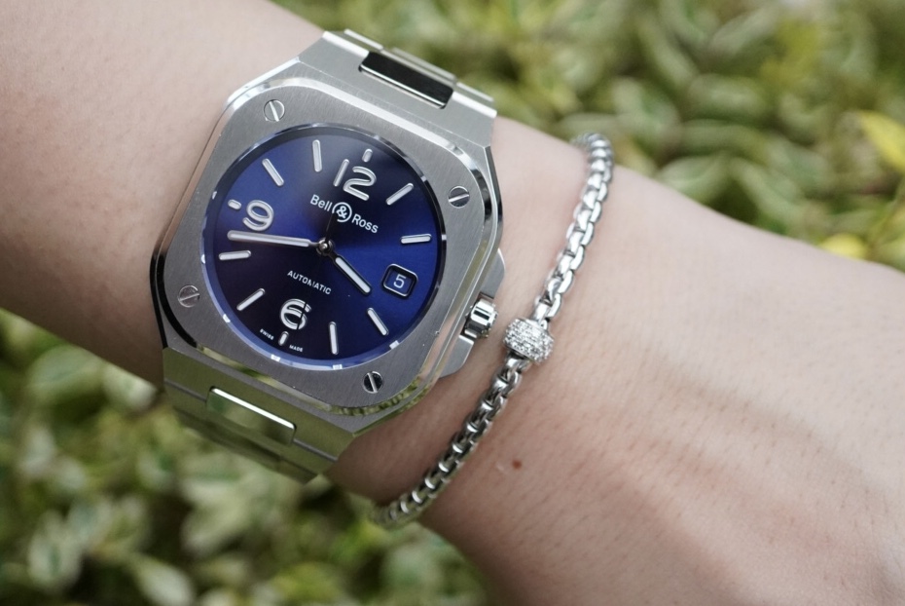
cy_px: 303
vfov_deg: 29.9
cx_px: 452
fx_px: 1132
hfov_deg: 43.6
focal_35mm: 45
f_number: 3.5
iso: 2000
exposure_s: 1/3200
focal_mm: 30
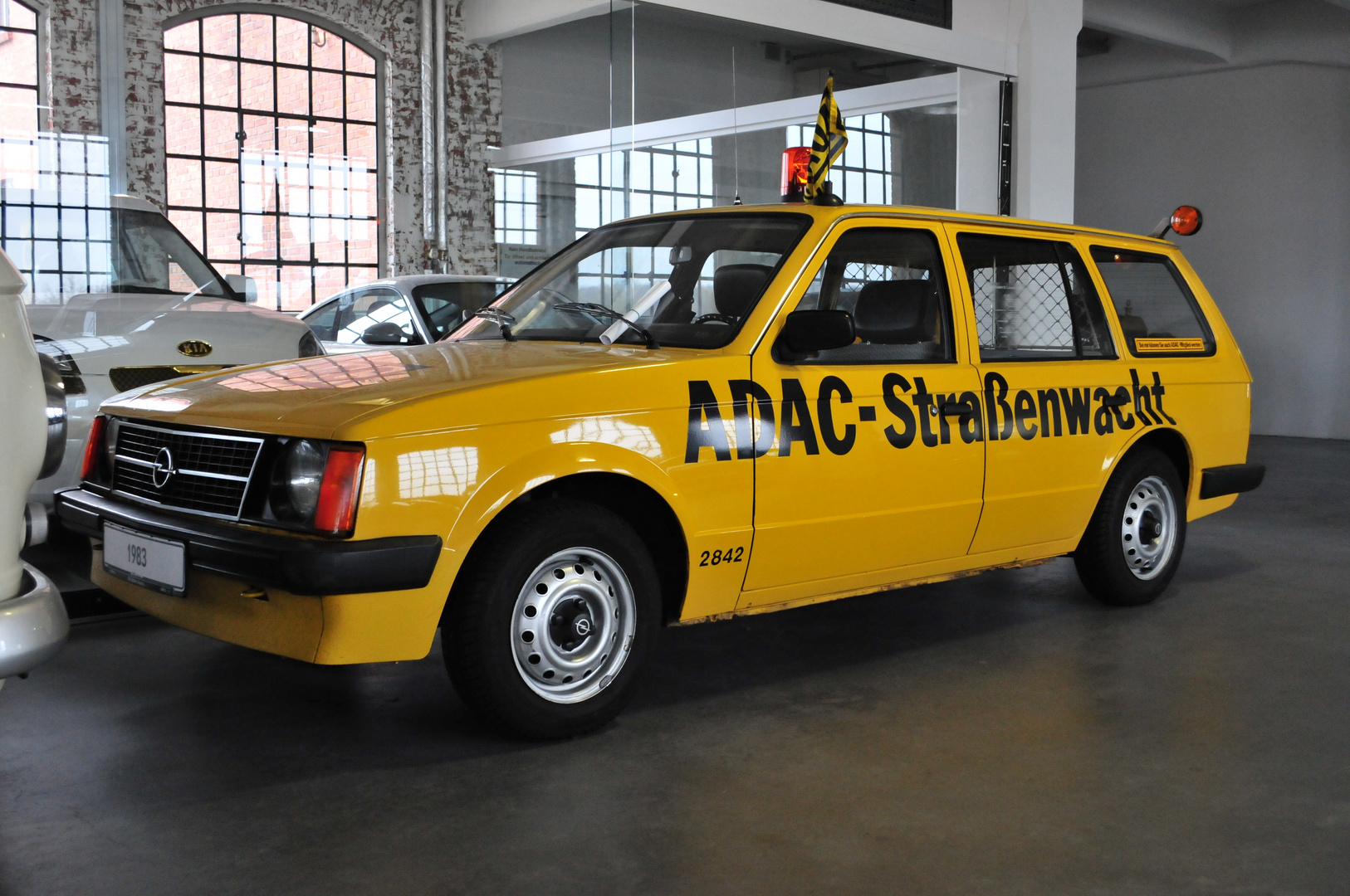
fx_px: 1461
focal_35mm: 39
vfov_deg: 34.1
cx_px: 675
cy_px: 448
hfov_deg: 49.6
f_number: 5.6
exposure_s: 1/125
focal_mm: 26
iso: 1600
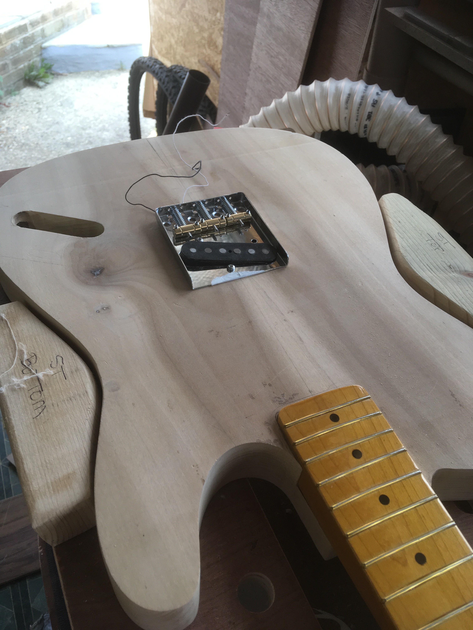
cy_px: 315
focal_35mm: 29
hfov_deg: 48.2
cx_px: 236
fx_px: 528
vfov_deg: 61.7
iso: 32
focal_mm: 4.15
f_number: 2.2
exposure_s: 1/100
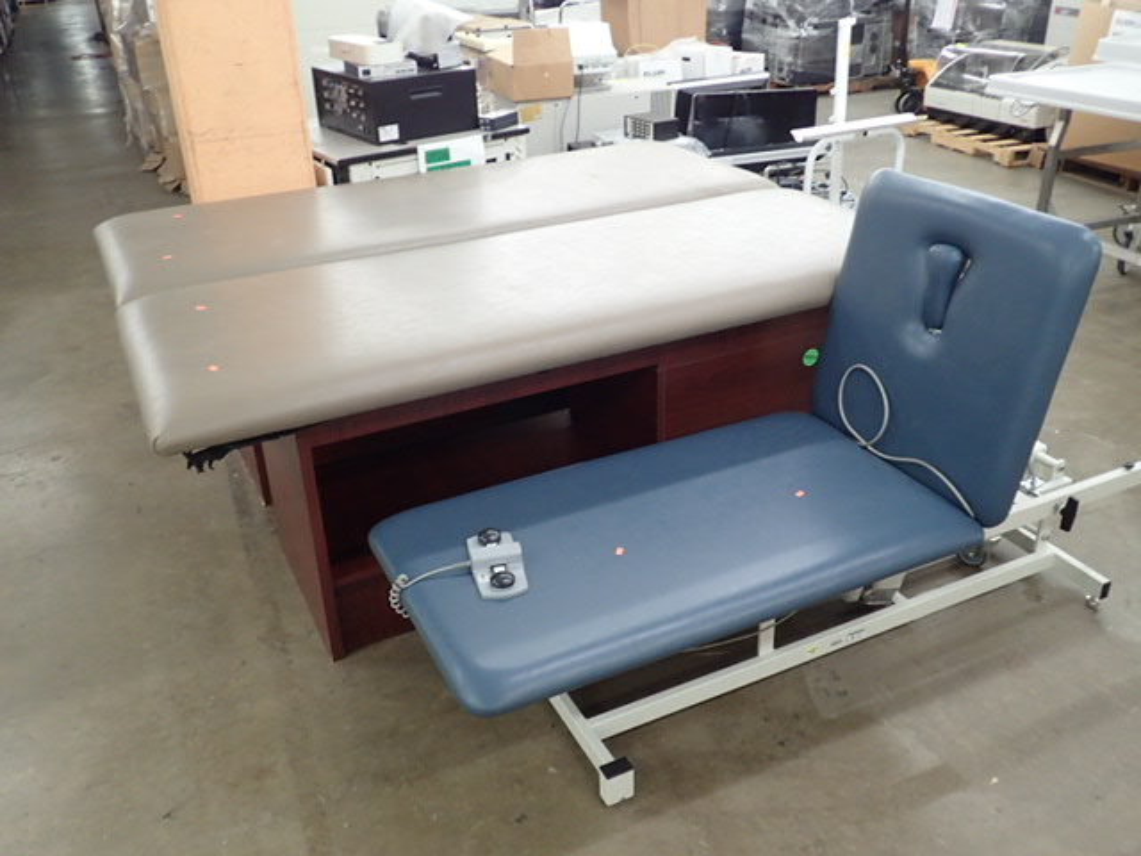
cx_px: 570
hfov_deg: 60.0
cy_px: 428
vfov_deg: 46.8
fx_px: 989
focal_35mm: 30
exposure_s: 1/30
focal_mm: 5.5
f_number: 2.3
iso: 320
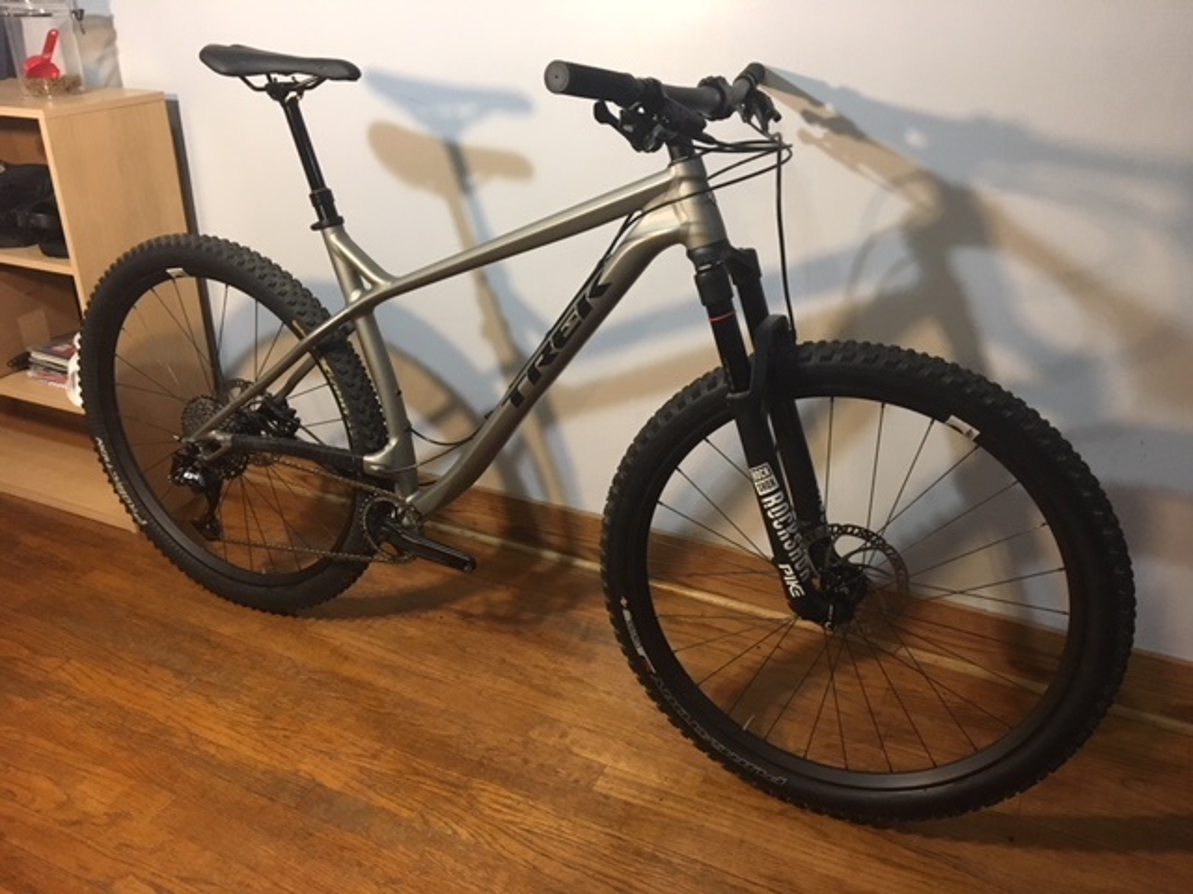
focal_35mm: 29
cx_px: 596
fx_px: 999
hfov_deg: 61.7
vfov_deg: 48.2
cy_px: 447
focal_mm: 4.15
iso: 200
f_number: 2.2
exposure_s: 1/30
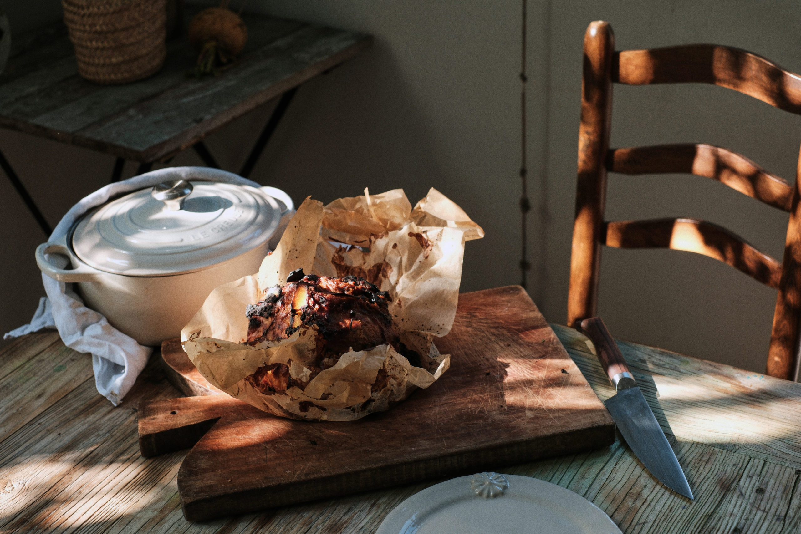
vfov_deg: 25.5
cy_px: 267
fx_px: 1179
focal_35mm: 53
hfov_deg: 37.5
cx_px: 400
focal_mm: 35
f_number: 4.5
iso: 400
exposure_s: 1/125
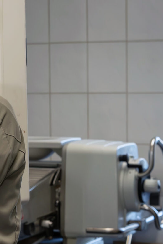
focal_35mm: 164
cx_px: -62
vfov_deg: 12.5
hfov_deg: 8.2
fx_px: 1114
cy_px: 183
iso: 2800
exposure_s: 1/250
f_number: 6.3
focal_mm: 50
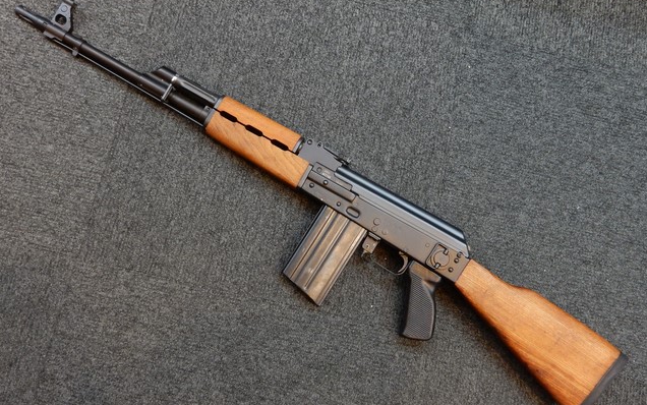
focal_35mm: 39
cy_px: 204
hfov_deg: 50.4
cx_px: 330
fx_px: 688
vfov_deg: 32.8
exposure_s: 1/8
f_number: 4
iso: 400
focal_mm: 6.4
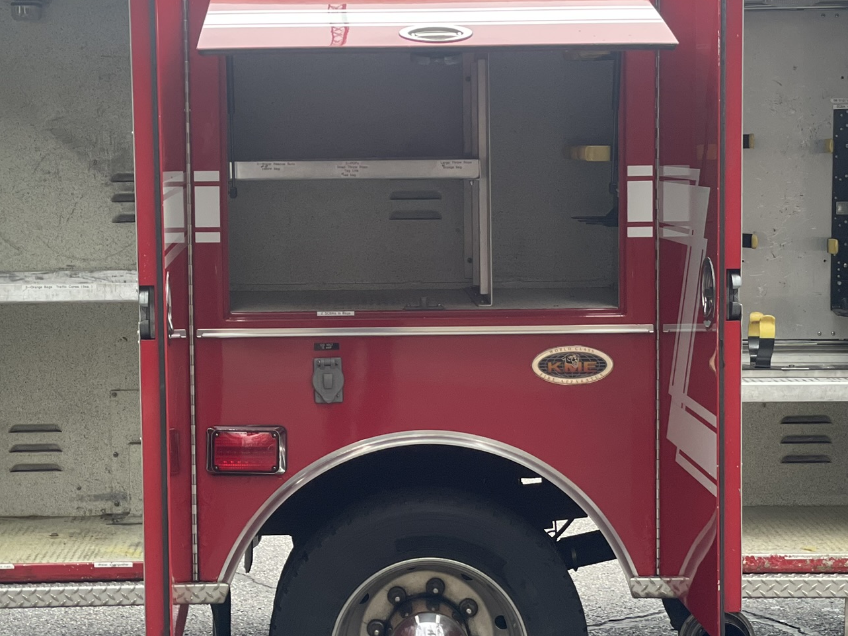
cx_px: 385
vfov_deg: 17.8
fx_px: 2033
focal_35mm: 83
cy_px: 298
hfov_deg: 23.6
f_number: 2
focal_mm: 6
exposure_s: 1/122
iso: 125
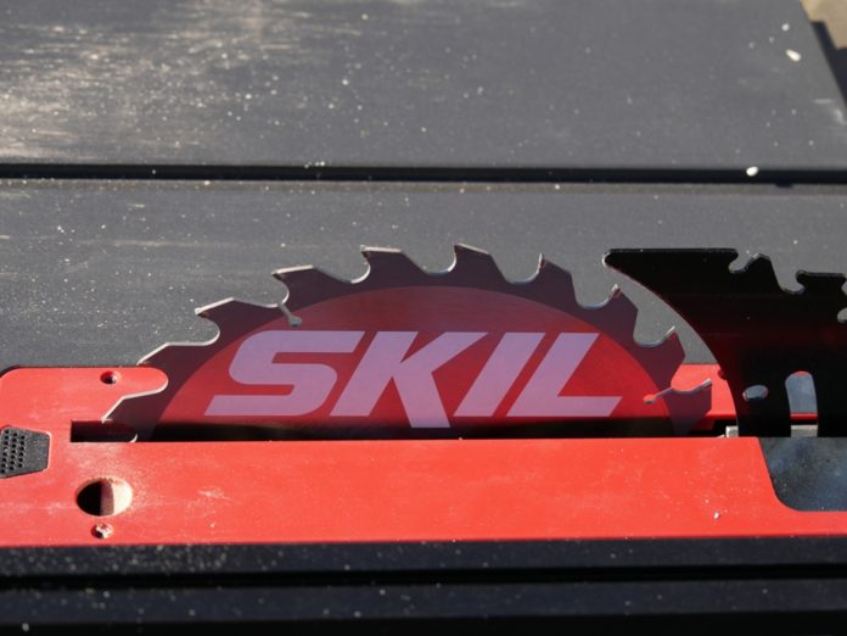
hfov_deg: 26.3
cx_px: 424
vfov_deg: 19.9
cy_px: 318
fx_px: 1811
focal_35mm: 74
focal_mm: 37
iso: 200
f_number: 4.6
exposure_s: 1/400
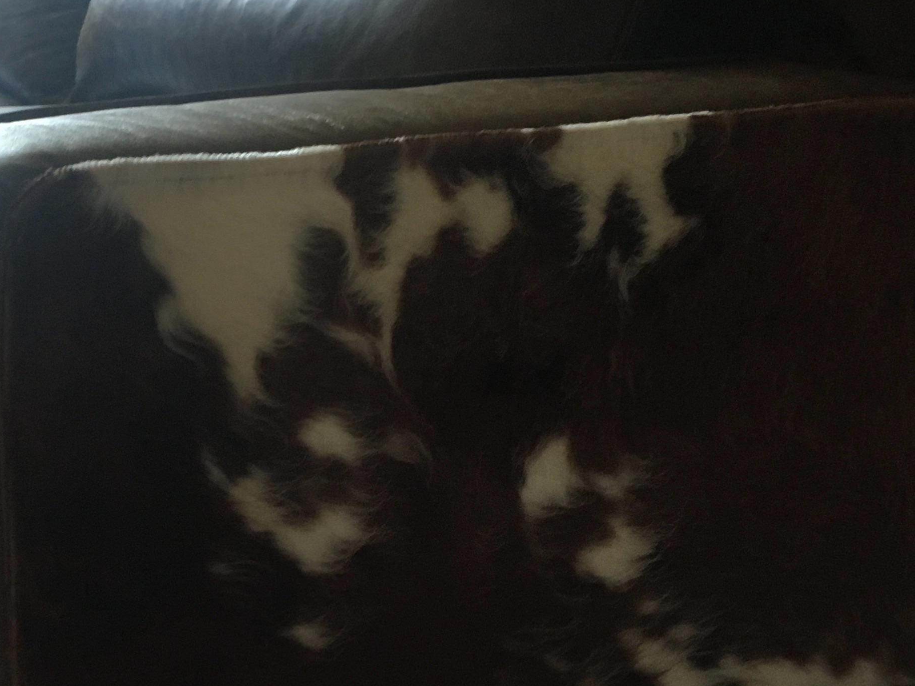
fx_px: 1692
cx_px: 194
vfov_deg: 22.9
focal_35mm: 64
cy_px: 383
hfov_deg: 29.6
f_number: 2.2
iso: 160
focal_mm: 4.15
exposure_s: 1/33
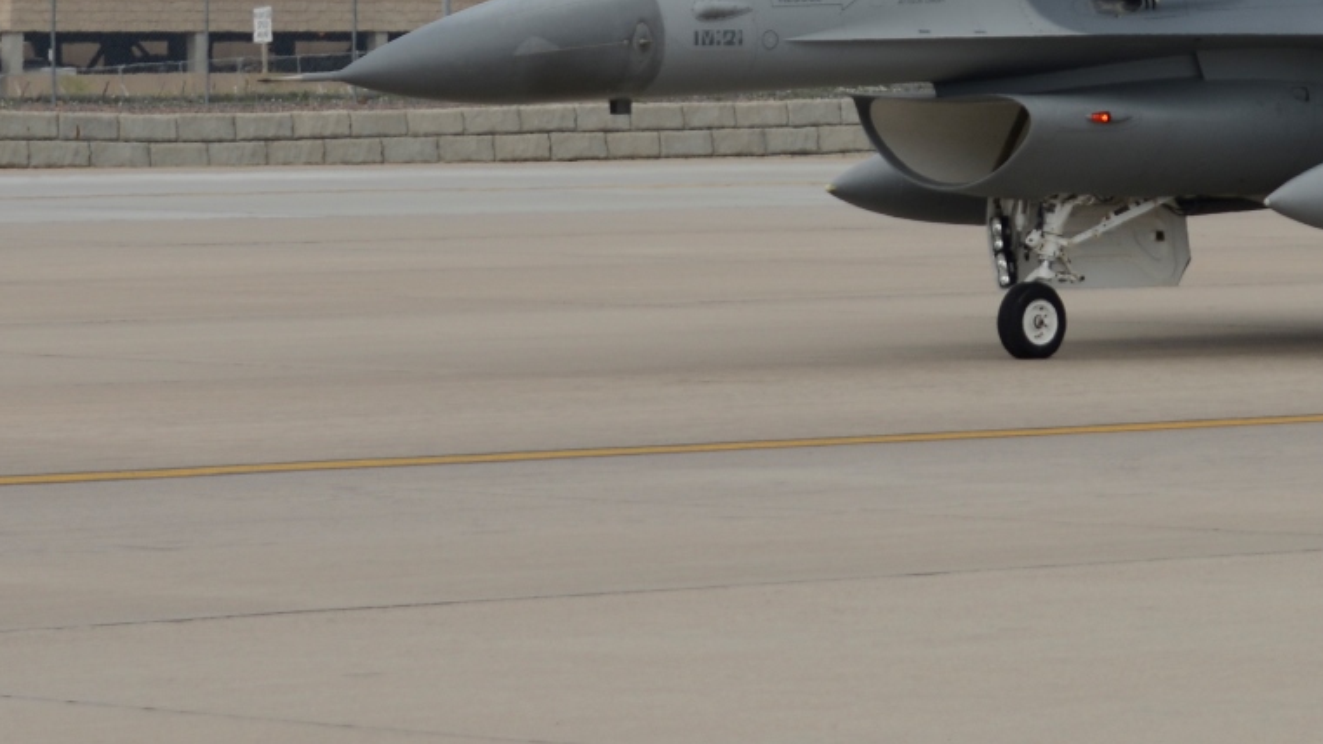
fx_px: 7963
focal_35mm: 227
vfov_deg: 5.2
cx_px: 1293
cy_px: -941
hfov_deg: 9.4
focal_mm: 56
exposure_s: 1/640
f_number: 5
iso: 100
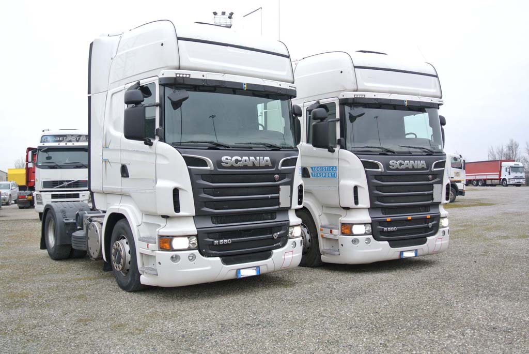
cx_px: 264
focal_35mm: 35
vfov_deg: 37.9
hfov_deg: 54.4
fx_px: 515
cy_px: 177
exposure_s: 1/80
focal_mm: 13.1
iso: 200
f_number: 4
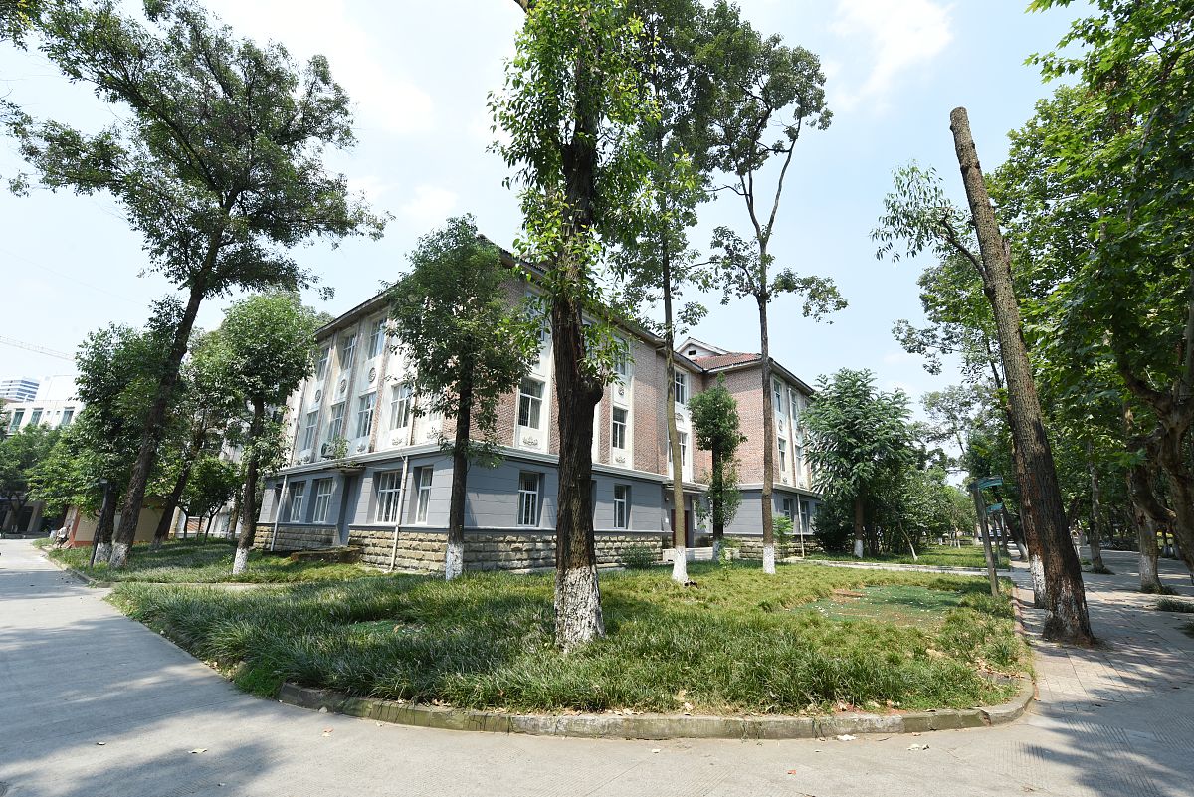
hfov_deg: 104.2
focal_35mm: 14
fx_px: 464
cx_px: 597
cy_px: 398
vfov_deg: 81.3
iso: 160
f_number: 11
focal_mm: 14
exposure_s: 1/100
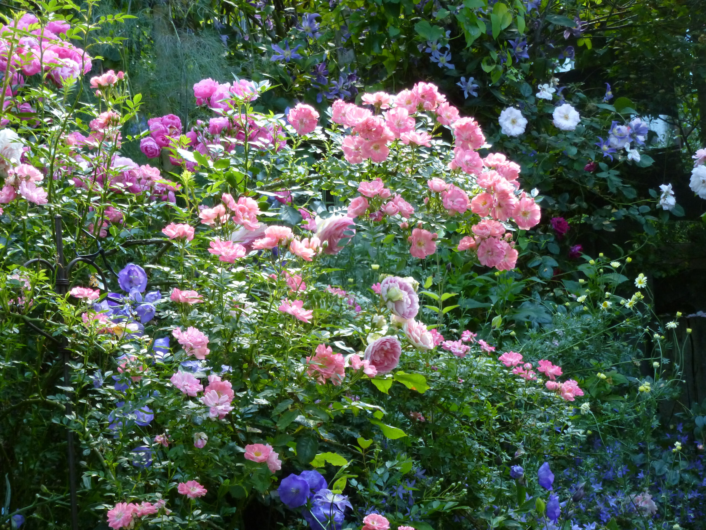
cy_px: 265
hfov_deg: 25.7
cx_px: 353
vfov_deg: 19.4
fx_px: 1550
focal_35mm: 76
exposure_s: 1/100
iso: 400
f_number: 4.7
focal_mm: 13.6
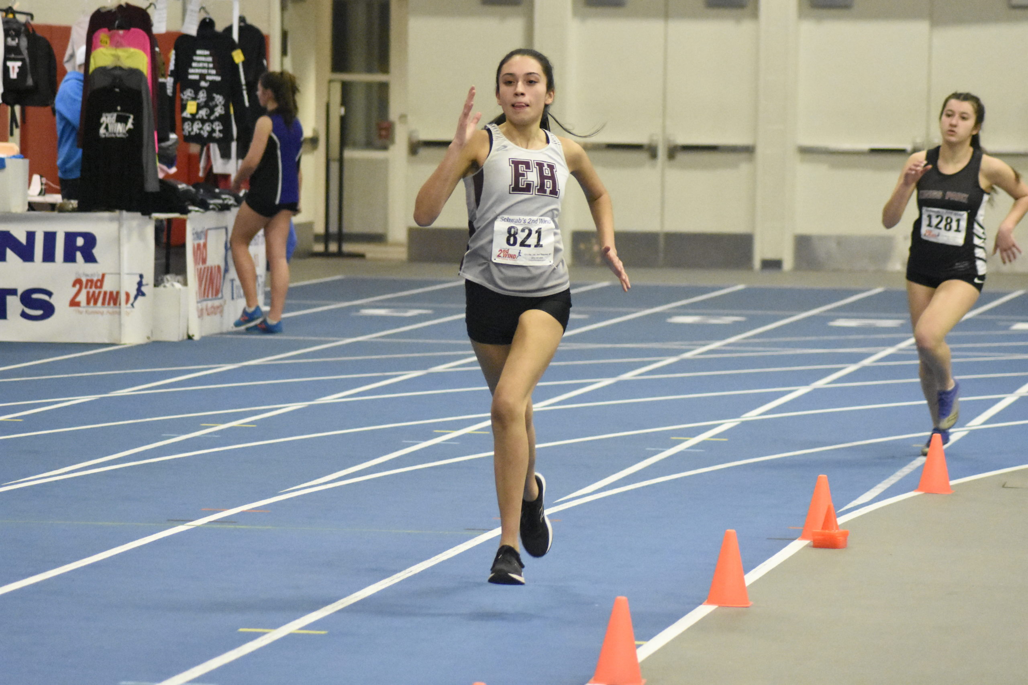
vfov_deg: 7.6
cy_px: 342
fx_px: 5140
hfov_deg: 11.4
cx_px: 514
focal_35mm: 180
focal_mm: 120
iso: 16000
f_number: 5.6
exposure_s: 1/500
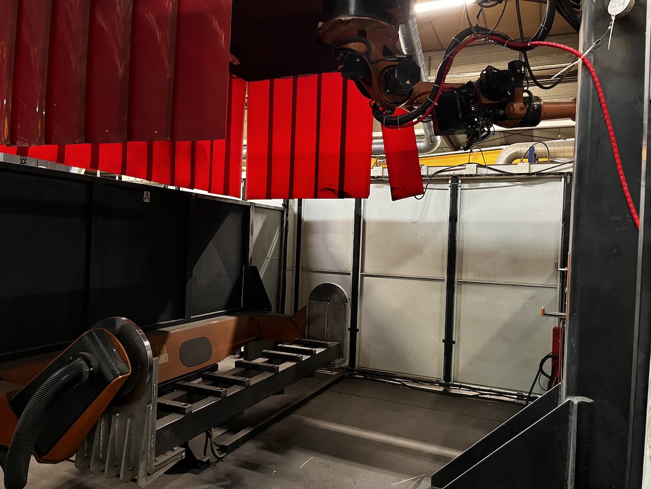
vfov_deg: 53.1
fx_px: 489
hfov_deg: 67.3
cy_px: 244
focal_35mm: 26
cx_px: 326
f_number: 1.6
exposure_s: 1/33
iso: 640
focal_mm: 5.1
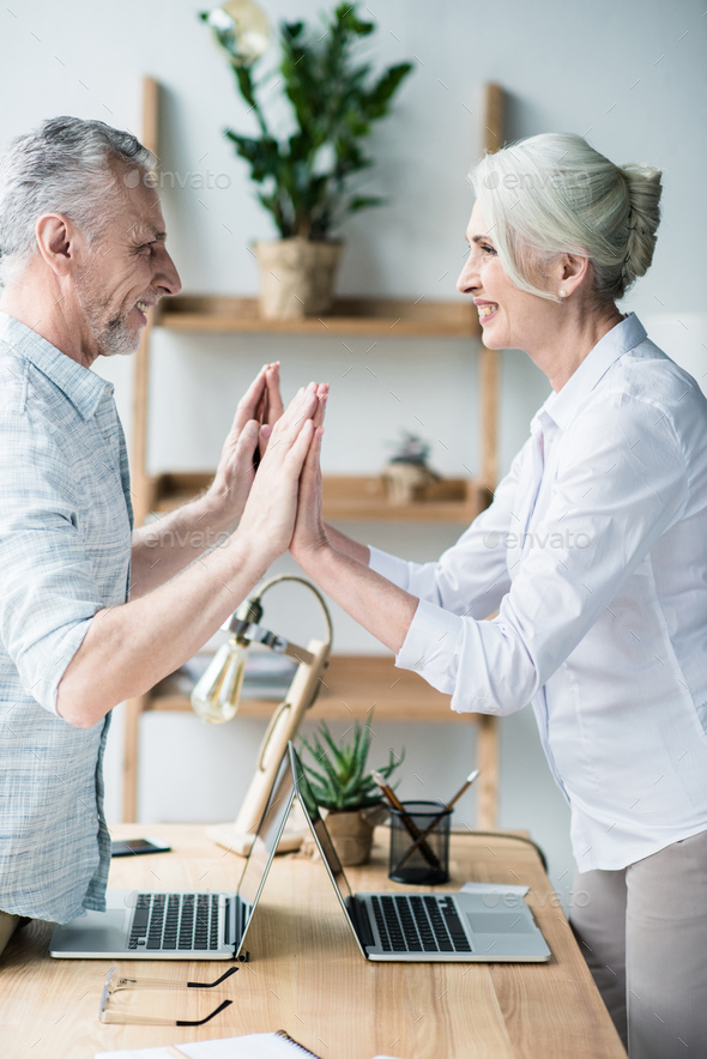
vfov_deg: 23.9
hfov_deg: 16.1
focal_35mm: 85
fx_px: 2502
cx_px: 354
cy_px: 530
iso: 500
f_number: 2.2
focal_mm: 85
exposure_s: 1/1000
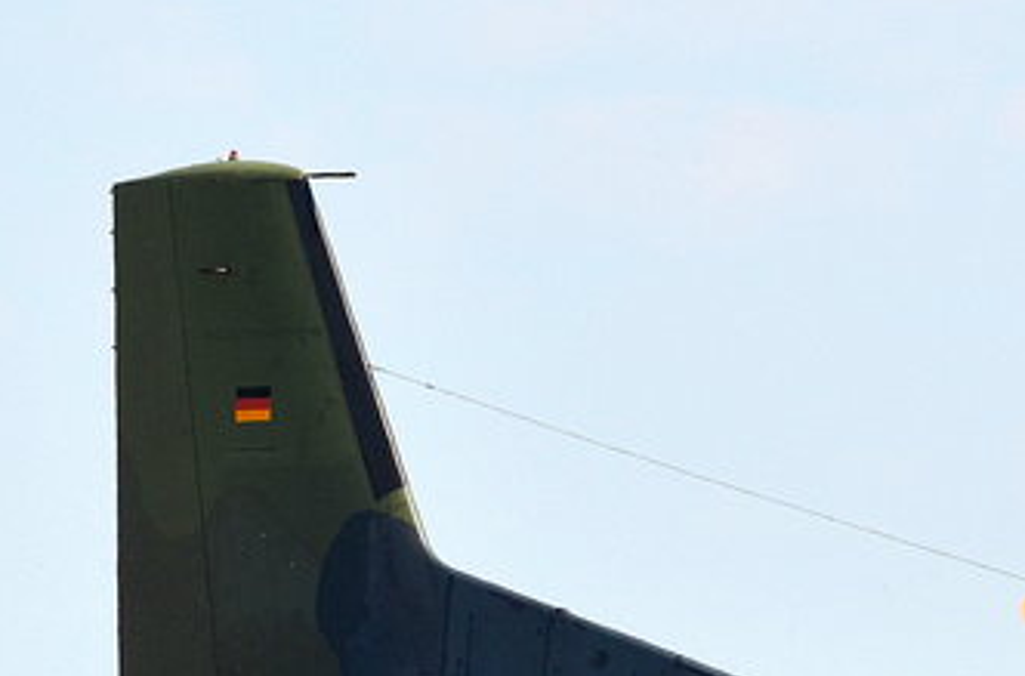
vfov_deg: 1.4
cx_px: 1253
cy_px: 253
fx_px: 27725
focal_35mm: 977
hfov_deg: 2.1
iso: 200
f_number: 8
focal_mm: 180
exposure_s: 1/1000
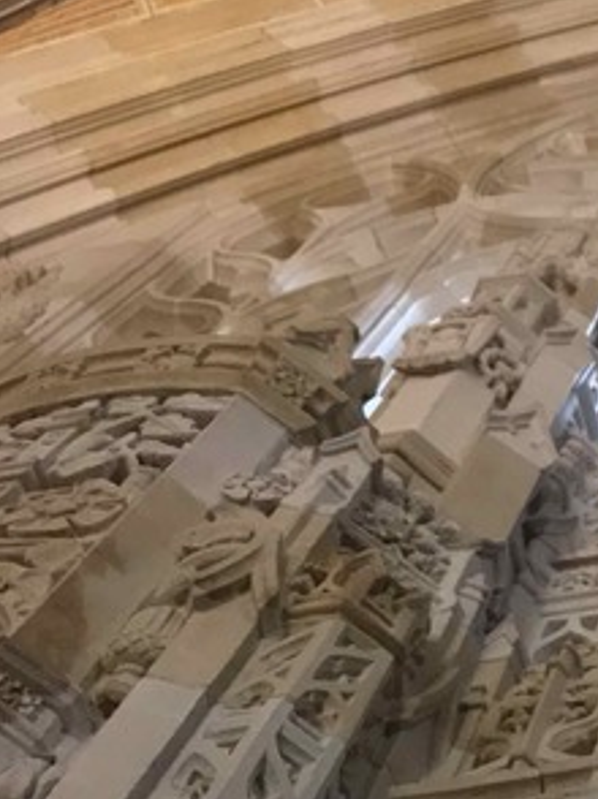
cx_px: 855
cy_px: 535
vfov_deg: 23.7
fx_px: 1892
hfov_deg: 16.6
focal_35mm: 82
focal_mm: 3.99
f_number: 1.8
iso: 200
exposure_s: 1/24
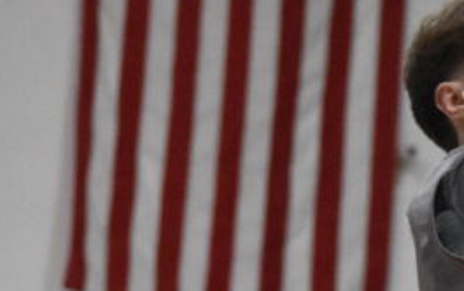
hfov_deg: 4.0
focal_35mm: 520
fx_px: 6580
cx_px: 618
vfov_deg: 2.5
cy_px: 353
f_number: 4.8
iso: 6400
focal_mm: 82
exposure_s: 1/320
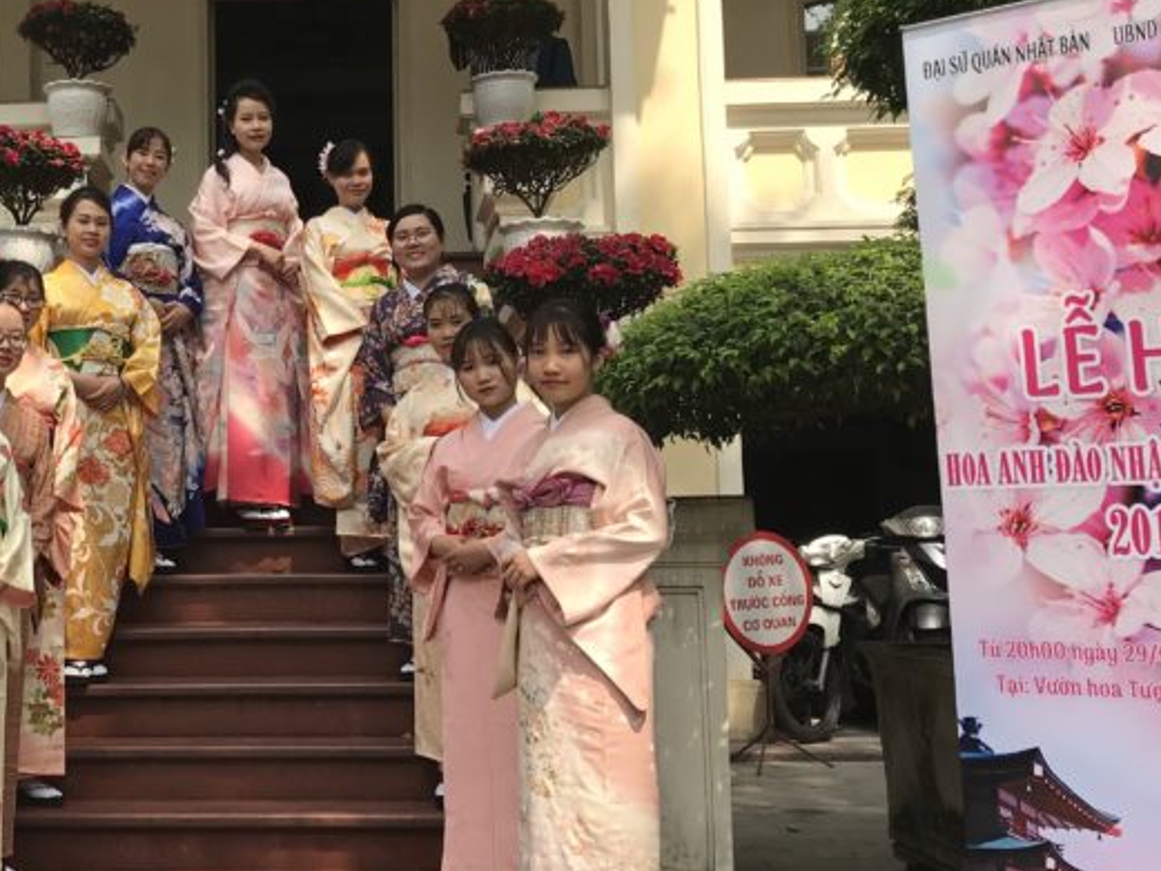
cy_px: 323
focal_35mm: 55
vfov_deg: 26.5
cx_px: 241
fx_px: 1845
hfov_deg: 33.9
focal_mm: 3.99
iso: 20
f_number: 1.8
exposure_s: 1/694
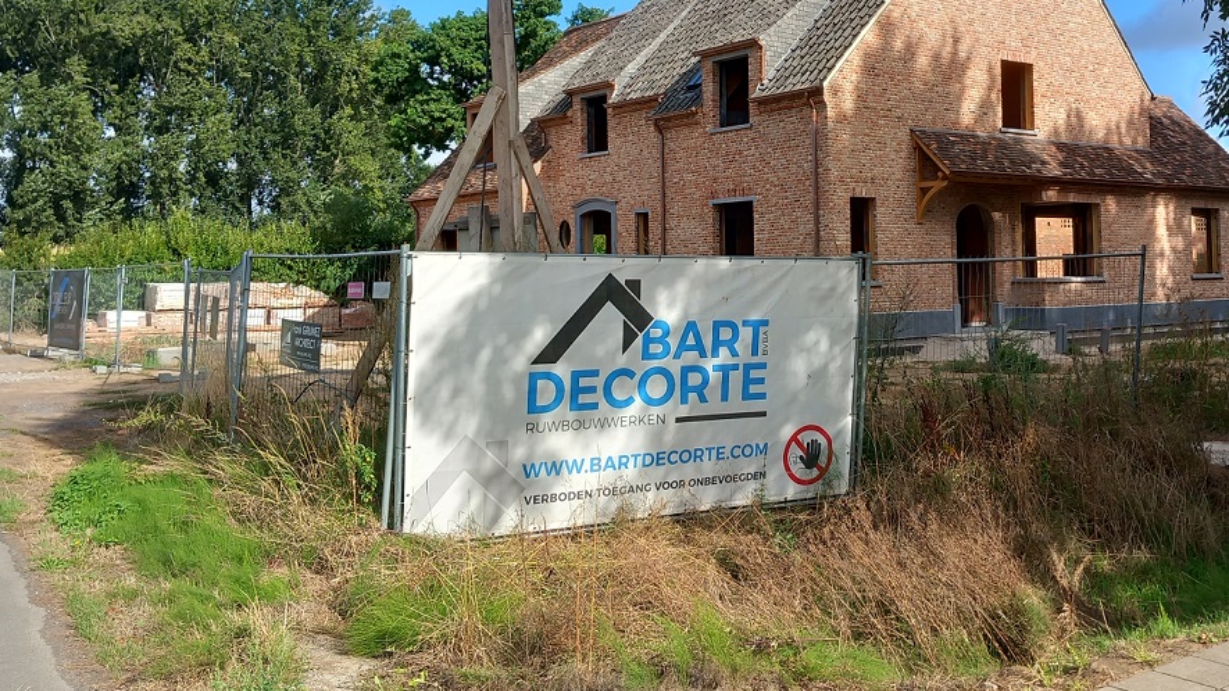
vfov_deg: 31.0
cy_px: 230
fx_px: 1238
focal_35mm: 38
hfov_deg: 52.5
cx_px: 717
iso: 20
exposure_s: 1/348
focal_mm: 4
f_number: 1.8
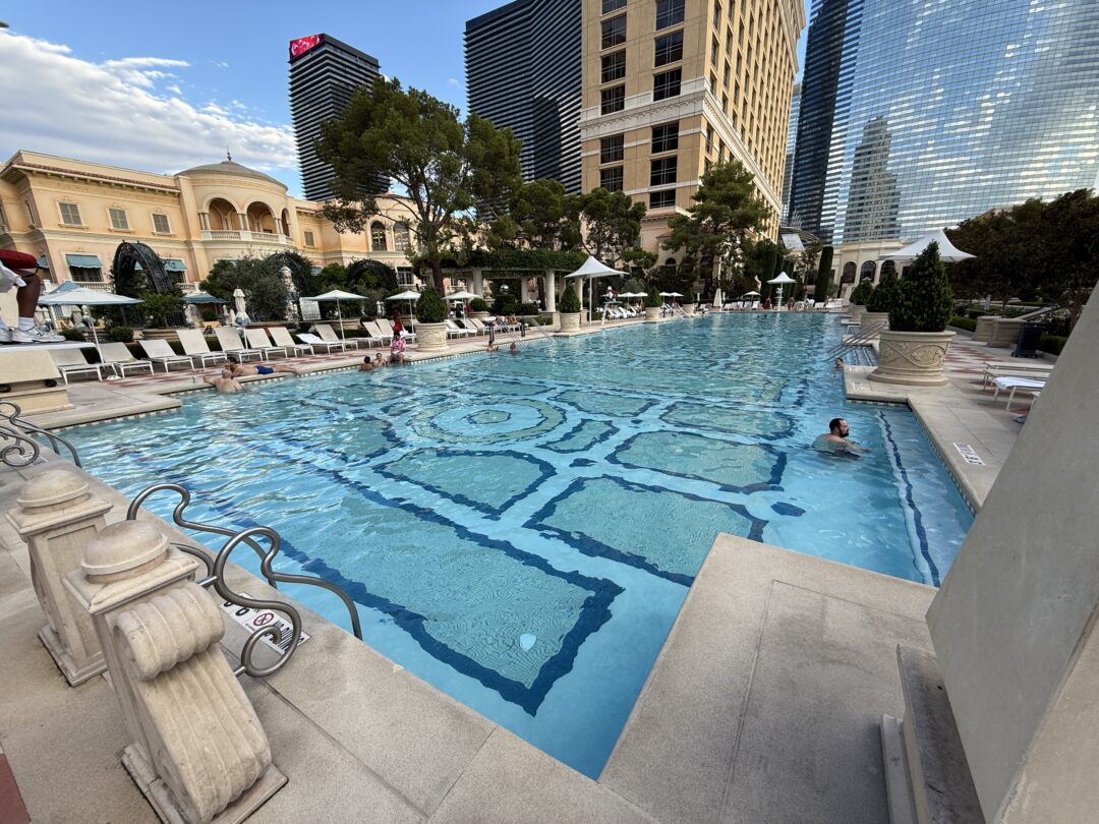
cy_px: 412
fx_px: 444
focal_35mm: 14
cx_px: 550
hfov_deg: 102.1
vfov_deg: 85.7
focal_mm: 2.22
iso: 50
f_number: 2.2
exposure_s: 1/166
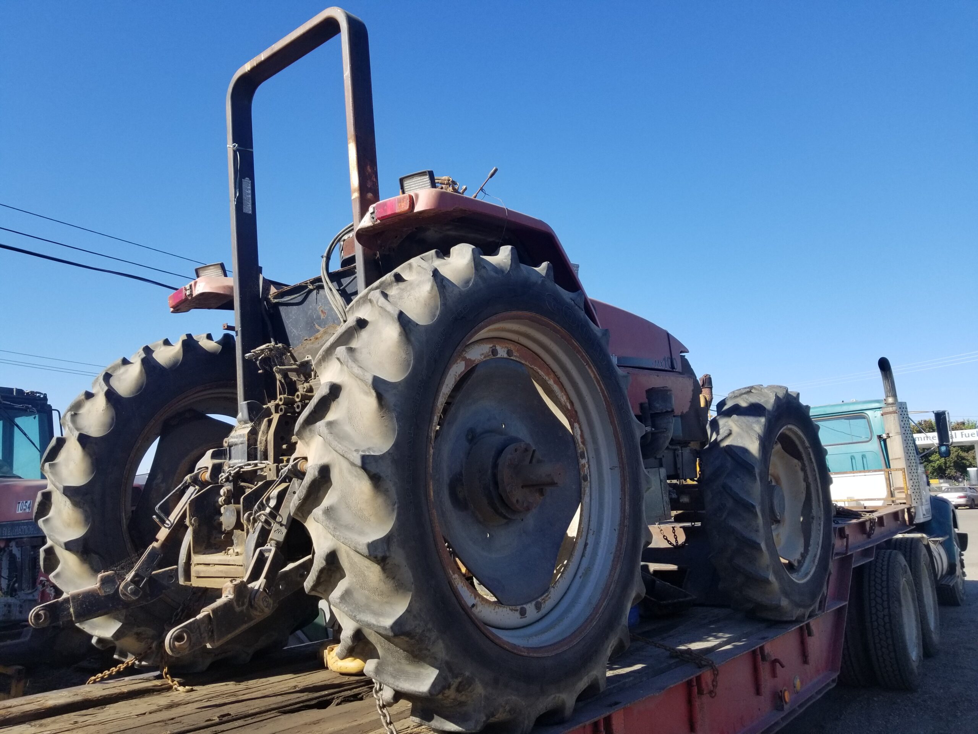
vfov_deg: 53.1
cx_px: 489
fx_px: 735
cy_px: 367
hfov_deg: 67.3
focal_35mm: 26
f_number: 1.7
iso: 50
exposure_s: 1/1524
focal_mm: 4.25
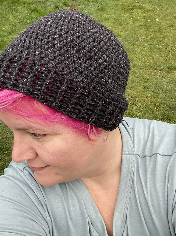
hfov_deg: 46.7
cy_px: 118
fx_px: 204
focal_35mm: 30
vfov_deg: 60.0
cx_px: 88
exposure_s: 1/122
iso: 80
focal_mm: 2.71
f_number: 2.2
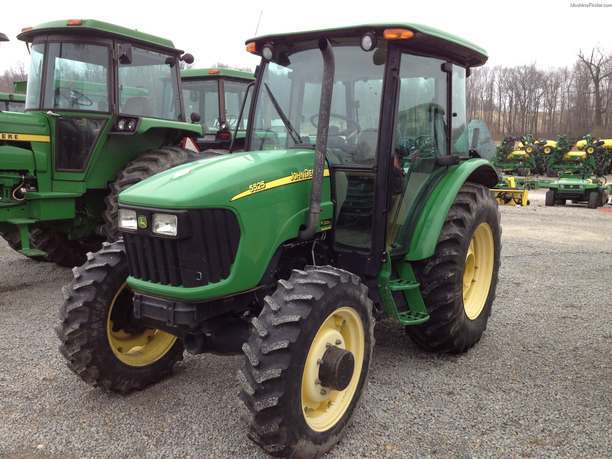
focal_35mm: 35
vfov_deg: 40.7
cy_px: 230
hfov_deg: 52.6
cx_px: 306
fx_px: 619
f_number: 2.4
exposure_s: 1/231
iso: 50
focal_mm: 4.28
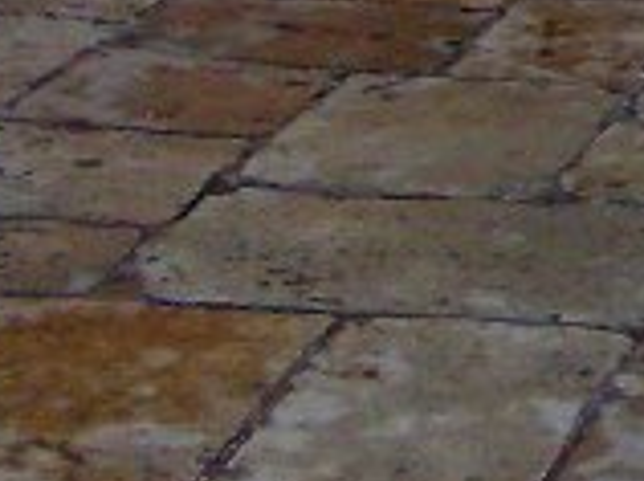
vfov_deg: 5.6
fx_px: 4588
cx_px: 1765
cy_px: -1056
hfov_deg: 7.3
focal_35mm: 247
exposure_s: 1/30
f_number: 2.8
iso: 200
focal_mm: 6.3
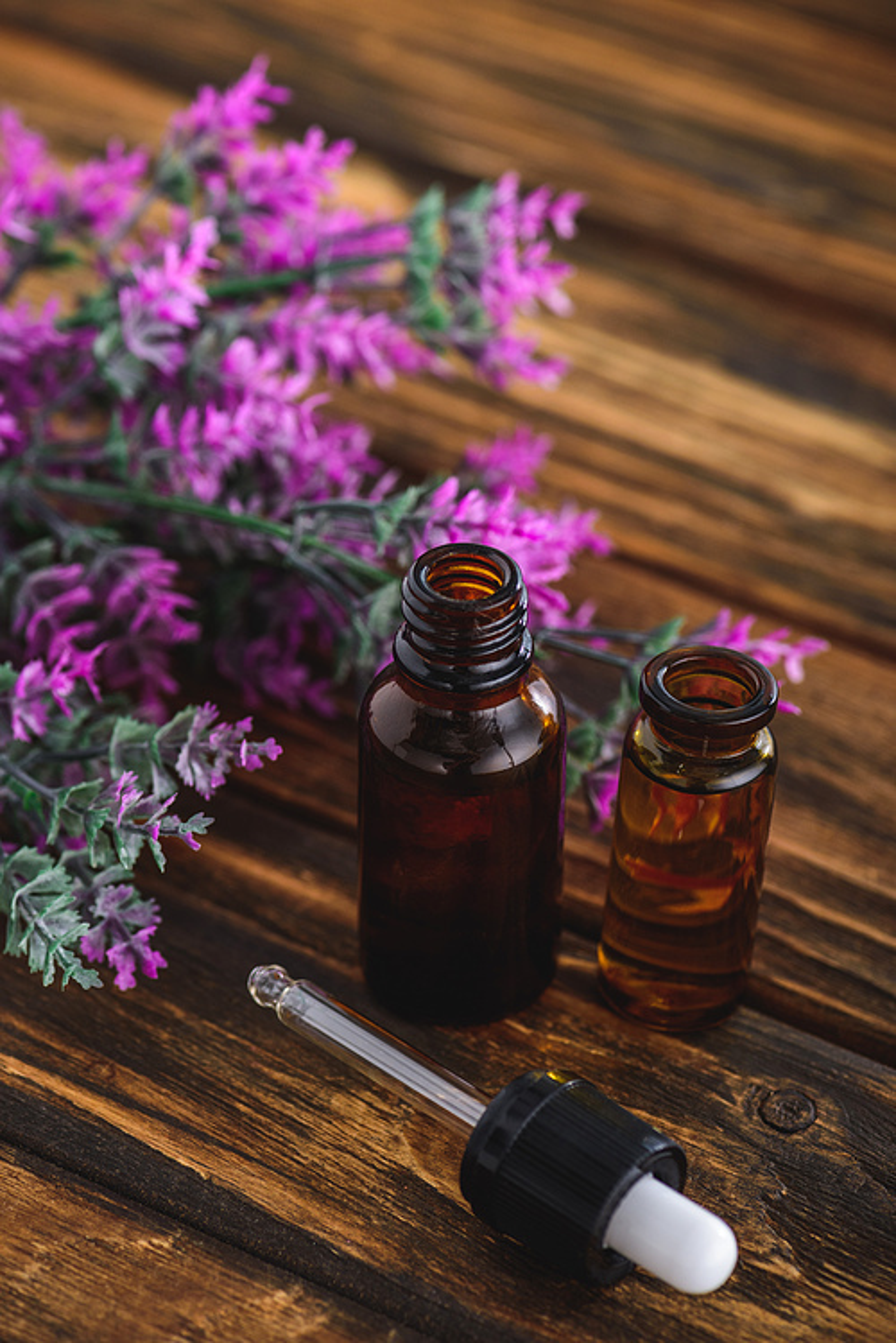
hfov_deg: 13.1
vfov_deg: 19.4
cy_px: 672
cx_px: 448
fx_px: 3916
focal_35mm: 105
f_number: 8
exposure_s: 1/200
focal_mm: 105
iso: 400
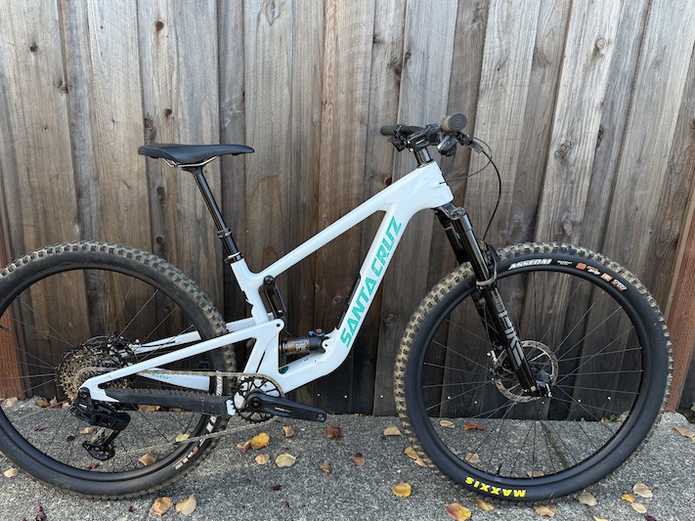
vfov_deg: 51.3
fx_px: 542
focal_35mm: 27
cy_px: 243
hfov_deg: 65.2
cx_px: 316
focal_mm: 6.76
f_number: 1.78
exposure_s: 1/430
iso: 80
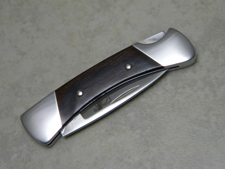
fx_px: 682
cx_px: 112
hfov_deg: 18.7
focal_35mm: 105
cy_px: 84
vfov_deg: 14.1
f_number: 4.7
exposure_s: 1/56.4
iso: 400
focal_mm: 19
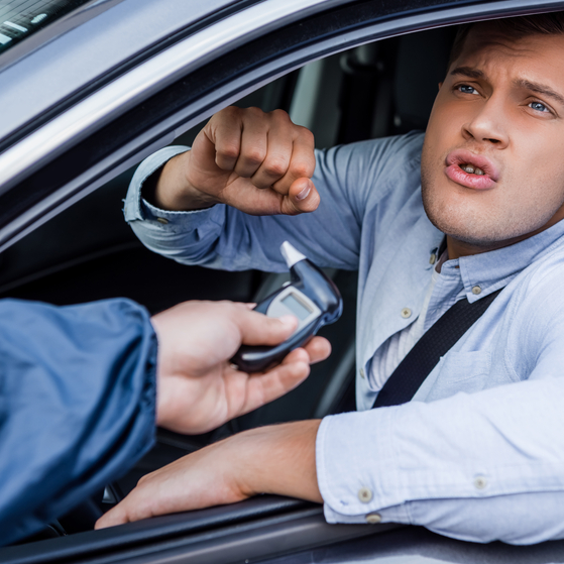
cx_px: 359
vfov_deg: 22.7
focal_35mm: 76
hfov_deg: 22.7
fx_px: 1401
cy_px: 233
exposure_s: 1/250
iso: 125
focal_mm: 50
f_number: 4
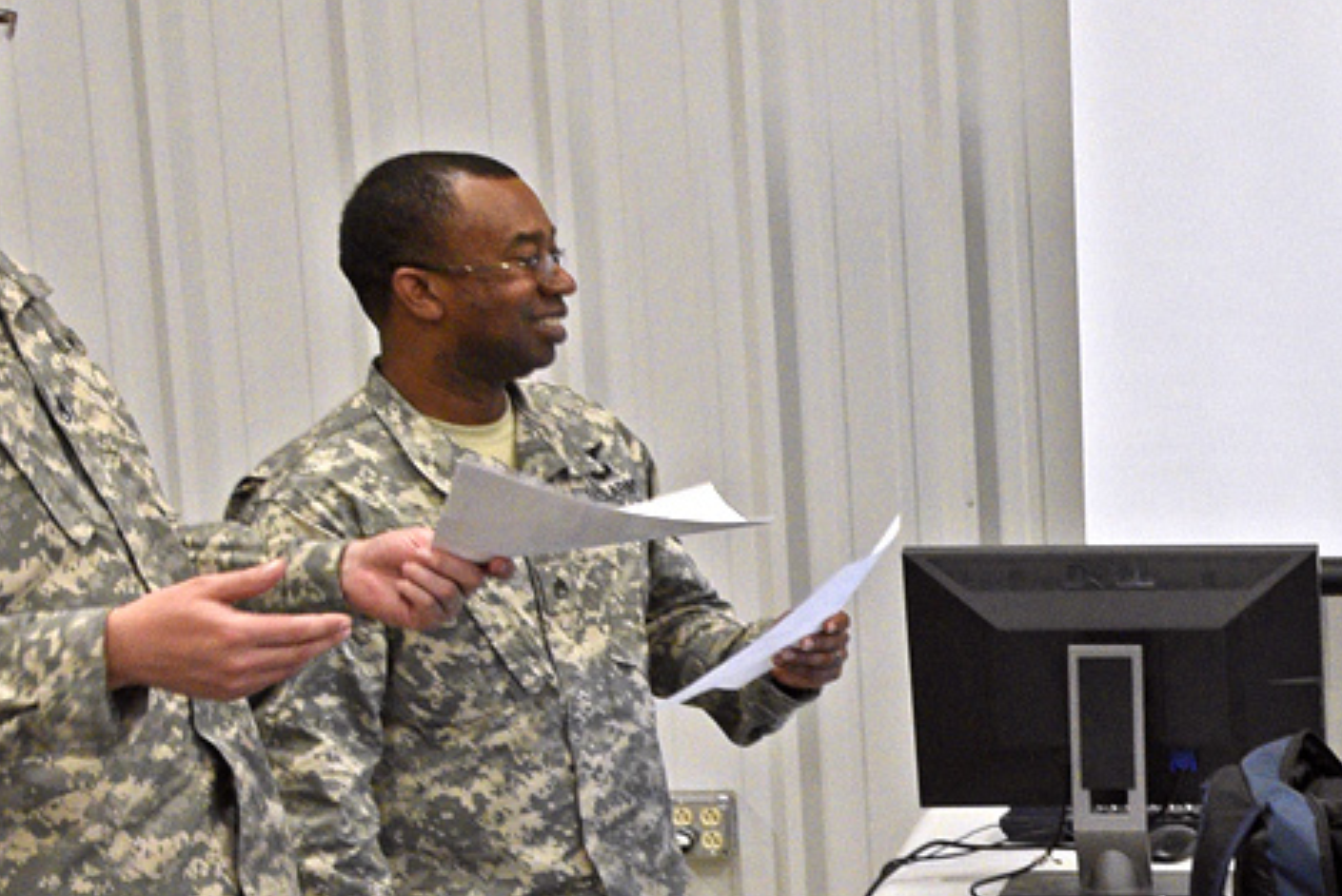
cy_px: 990
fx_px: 4998
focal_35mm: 134
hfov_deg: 14.3
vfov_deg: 10.1
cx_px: 2010
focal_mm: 35
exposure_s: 1/30
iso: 3200
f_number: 9
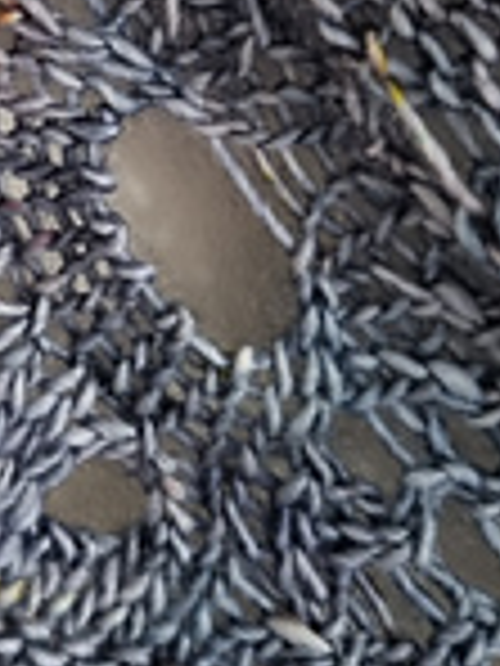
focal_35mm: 88
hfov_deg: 16.1
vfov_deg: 21.2
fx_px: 1695
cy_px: -63
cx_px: -97
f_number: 1.8
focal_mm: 5.4
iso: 500
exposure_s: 1/25
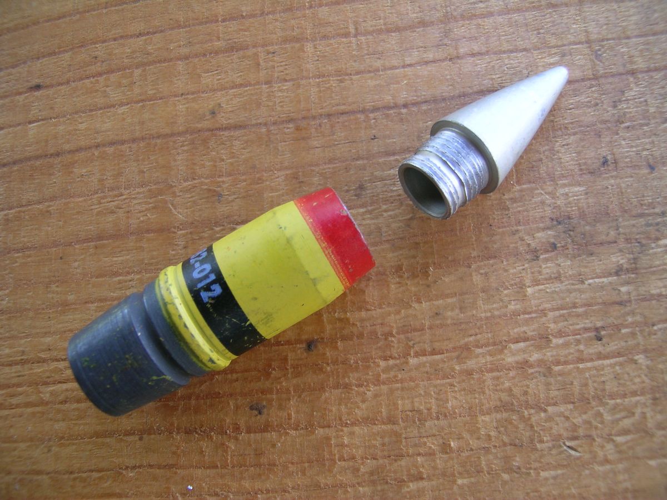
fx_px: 540
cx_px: 334
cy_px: 250
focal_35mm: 28
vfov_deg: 49.7
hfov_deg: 63.4
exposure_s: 1/60
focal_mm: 5.8
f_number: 2.8
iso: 50
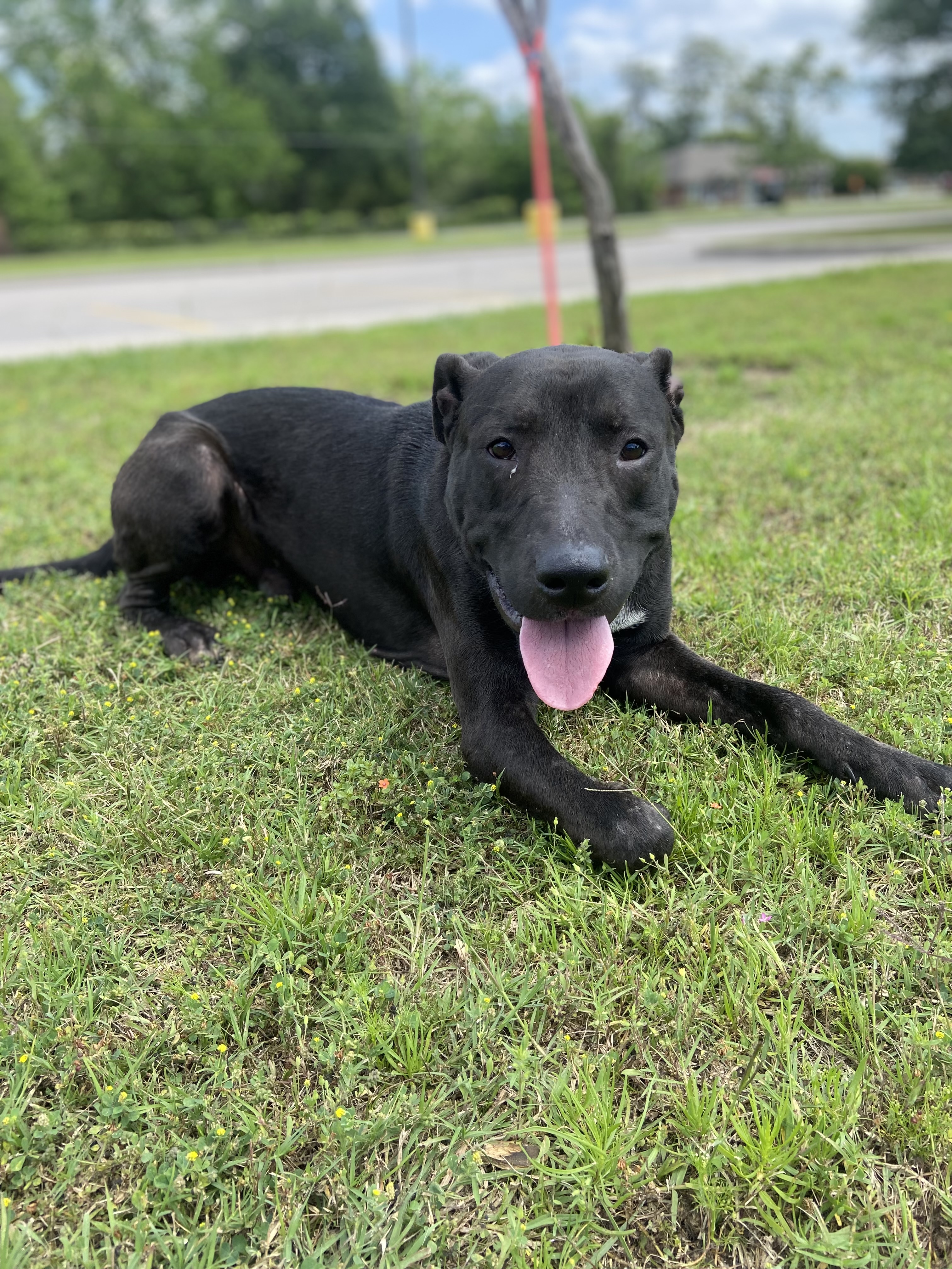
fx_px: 953
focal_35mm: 26
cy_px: 634
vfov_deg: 67.3
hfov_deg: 53.1
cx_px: 476
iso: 32
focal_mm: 4.25
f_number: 1.8
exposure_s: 1/805
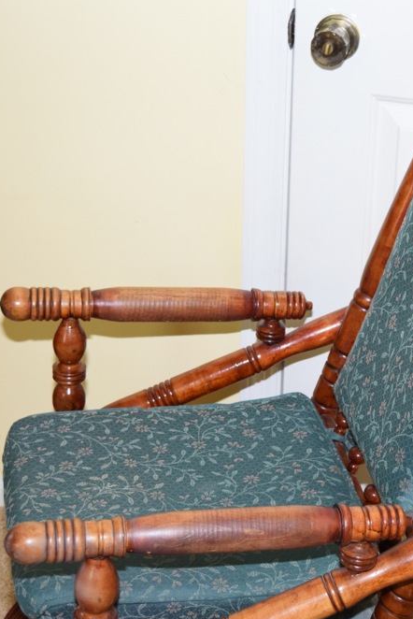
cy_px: 310
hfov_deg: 17.6
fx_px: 1324
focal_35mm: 77
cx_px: 324
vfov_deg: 26.3
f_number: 4.5
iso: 1000
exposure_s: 1/60
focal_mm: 34
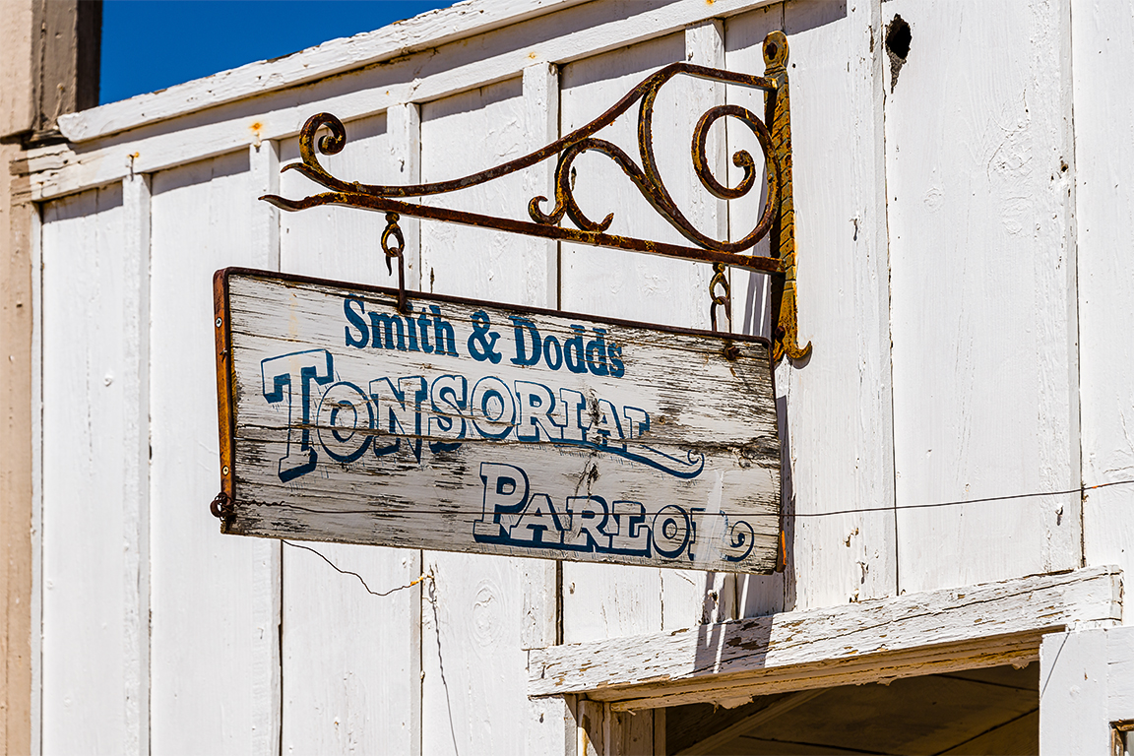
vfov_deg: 11.2
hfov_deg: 16.8
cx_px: 567
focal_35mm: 122
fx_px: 3843
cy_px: 378
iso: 100
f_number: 8
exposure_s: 1/800
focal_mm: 122
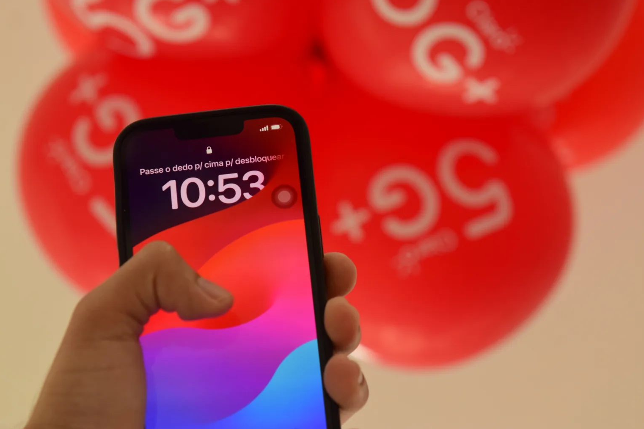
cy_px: 213
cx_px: 324
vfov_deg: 12.9
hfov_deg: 19.3
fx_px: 1896
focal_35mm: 106
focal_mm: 70
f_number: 6.3
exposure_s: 1/125
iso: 800
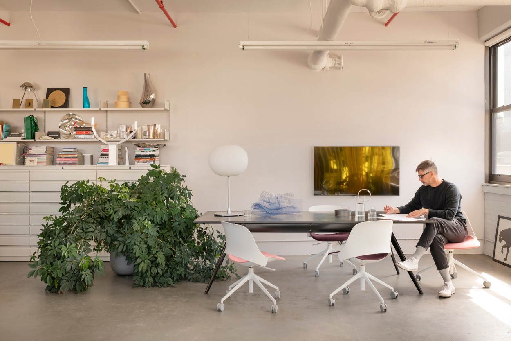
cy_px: 170
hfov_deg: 54.4
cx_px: 256
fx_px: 497
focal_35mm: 35
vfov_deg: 37.8
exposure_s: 1/100
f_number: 5.6
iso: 400
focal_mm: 35
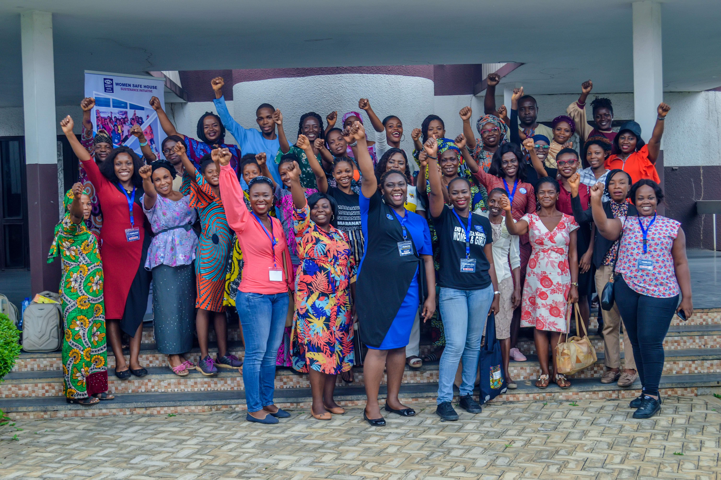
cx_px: 360
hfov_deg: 41.1
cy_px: 240
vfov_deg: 28.0
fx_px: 960
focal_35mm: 48
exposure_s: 1/160
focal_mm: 32
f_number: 5.6
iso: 200
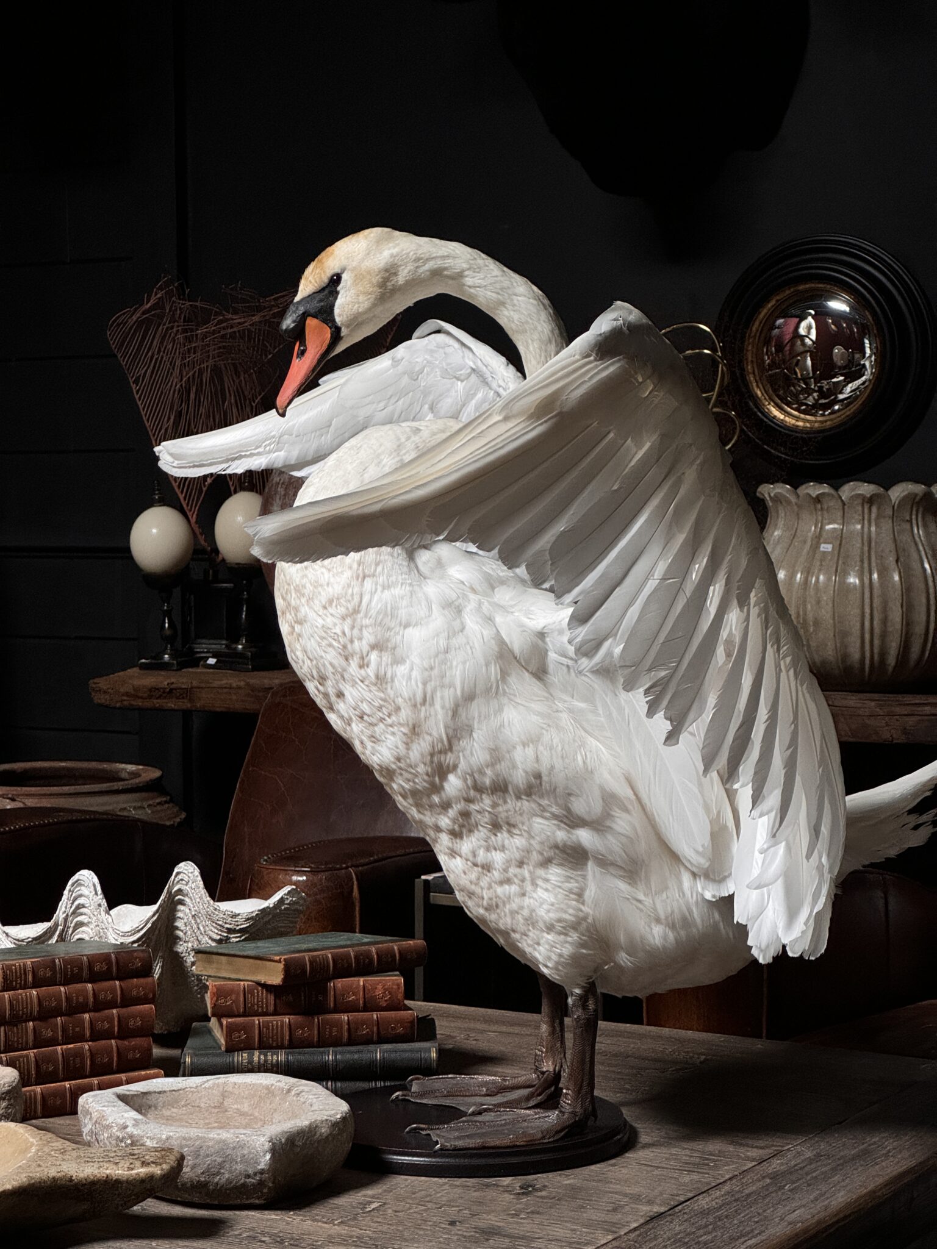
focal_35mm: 77
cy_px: 624
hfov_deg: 19.1
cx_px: 468
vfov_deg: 25.3
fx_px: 2779
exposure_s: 1/93
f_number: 2.8
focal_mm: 9
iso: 250
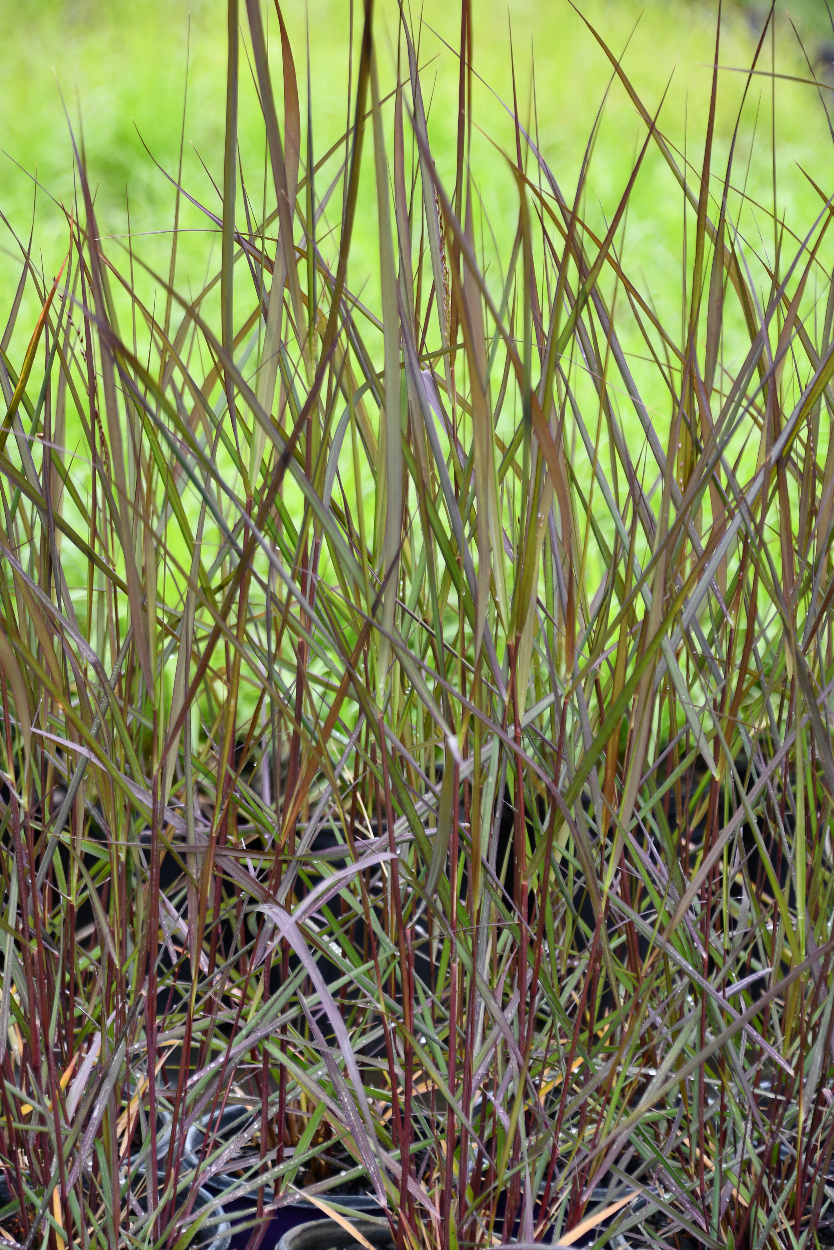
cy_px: 625
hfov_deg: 10.8
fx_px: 4413
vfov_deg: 16.1
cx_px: 417
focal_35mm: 127
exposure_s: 1/250
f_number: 5.6
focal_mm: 85
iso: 220
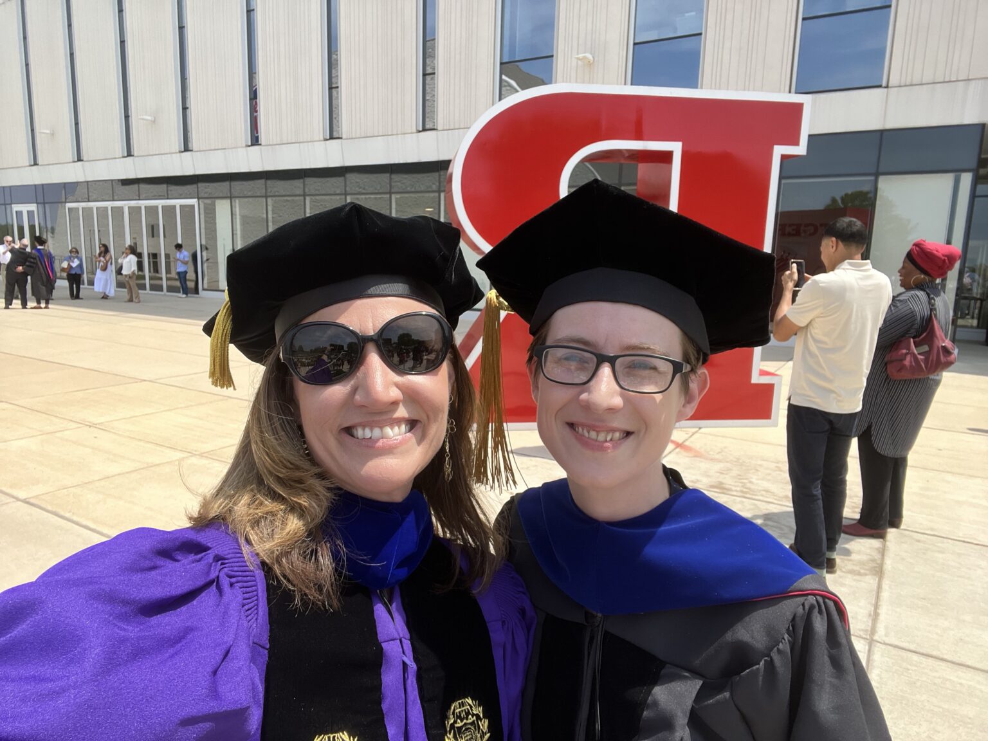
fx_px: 656
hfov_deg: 73.9
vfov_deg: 58.9
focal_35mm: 23
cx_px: 494
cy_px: 370
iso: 32
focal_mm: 2.71
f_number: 2.2
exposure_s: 1/594
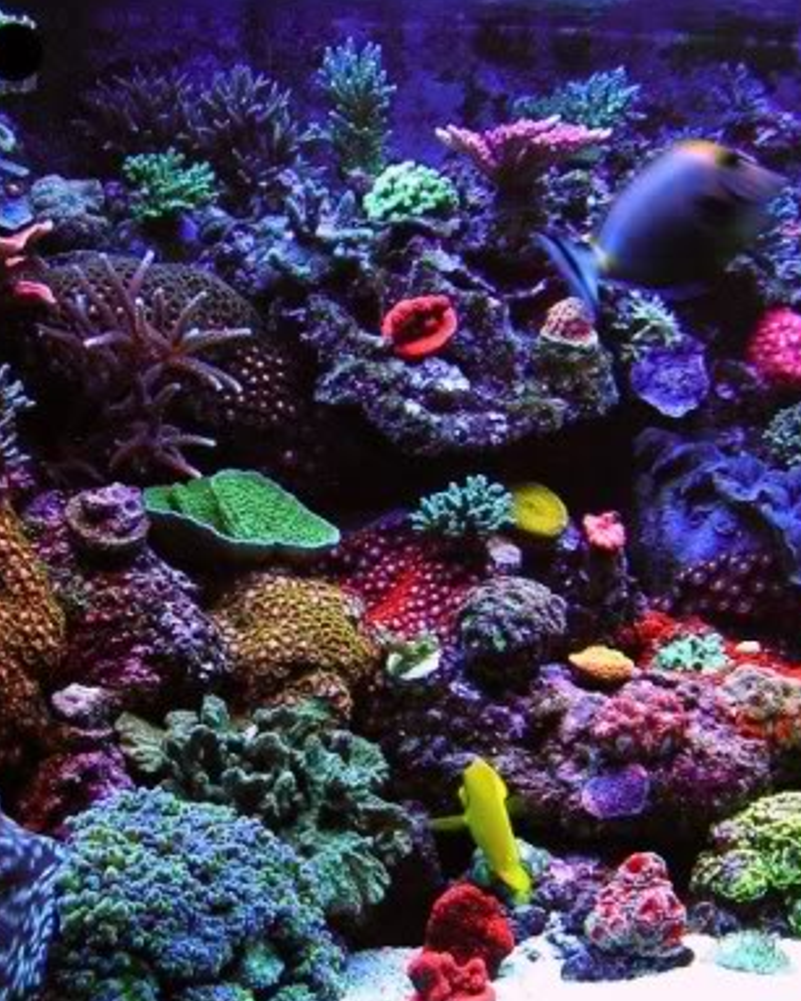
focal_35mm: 69
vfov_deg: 27.4
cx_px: 547
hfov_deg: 22.1
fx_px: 2045
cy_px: 641
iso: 50
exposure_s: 1/18
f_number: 2.9
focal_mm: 5.7
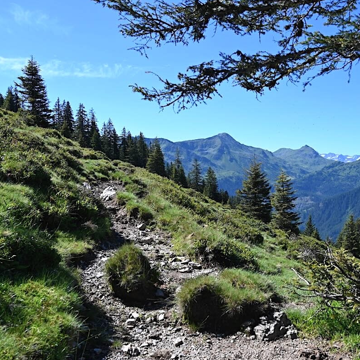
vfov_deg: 41.9
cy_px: 181
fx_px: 471
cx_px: 273
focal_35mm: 40
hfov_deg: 40.6
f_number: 8
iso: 100
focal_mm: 31
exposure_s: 1/250
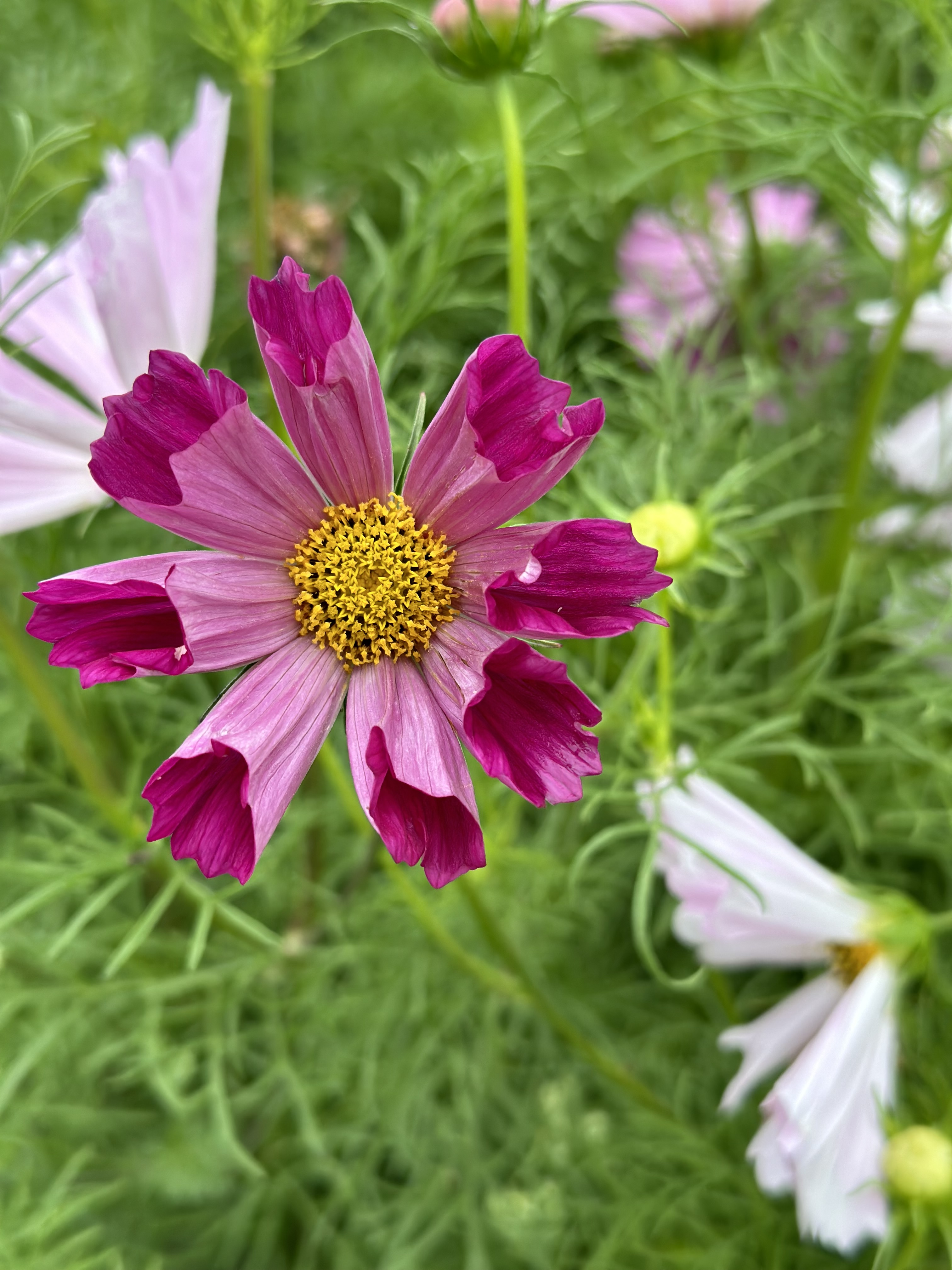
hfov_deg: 30.3
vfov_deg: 39.7
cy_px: 635
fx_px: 1760
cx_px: 476
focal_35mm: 48
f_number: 1.78
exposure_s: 1/797
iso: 80
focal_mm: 6.86
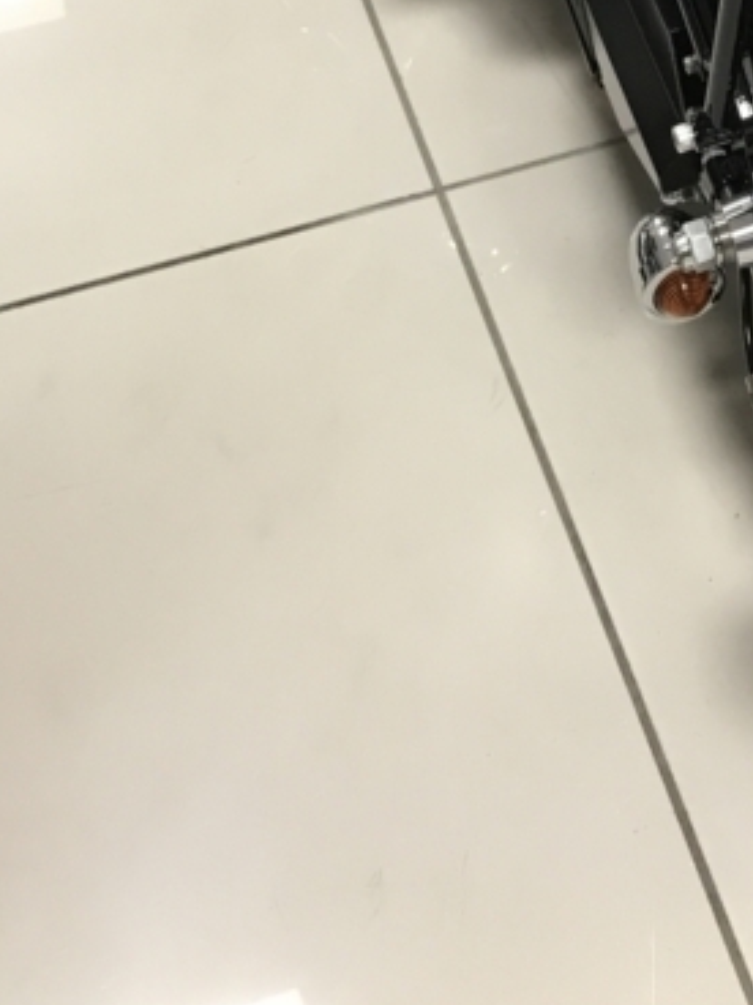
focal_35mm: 78
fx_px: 2262
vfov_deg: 22.0
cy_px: -363
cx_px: 718
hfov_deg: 18.5
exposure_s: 1/17
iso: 64
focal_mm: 3.99
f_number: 1.8
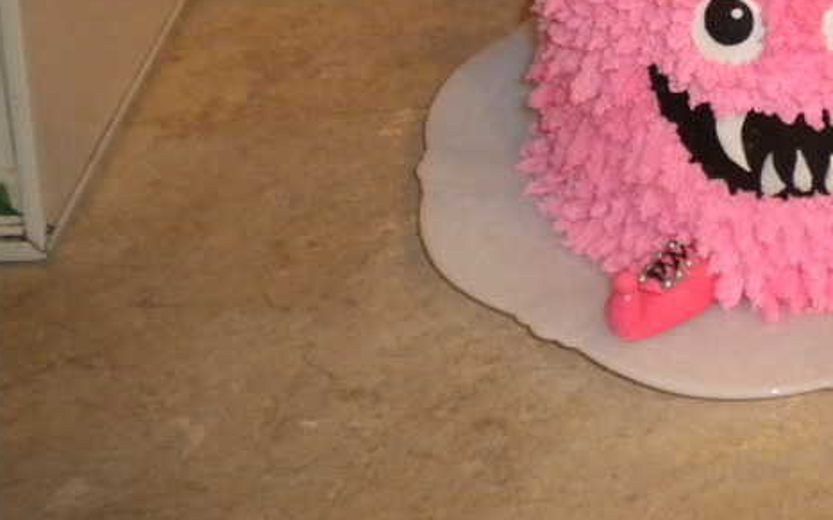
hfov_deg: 23.8
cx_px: 794
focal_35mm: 84
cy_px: -62
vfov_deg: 15.1
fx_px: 1907
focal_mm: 7.4
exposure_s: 1/30
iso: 400
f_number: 3.5
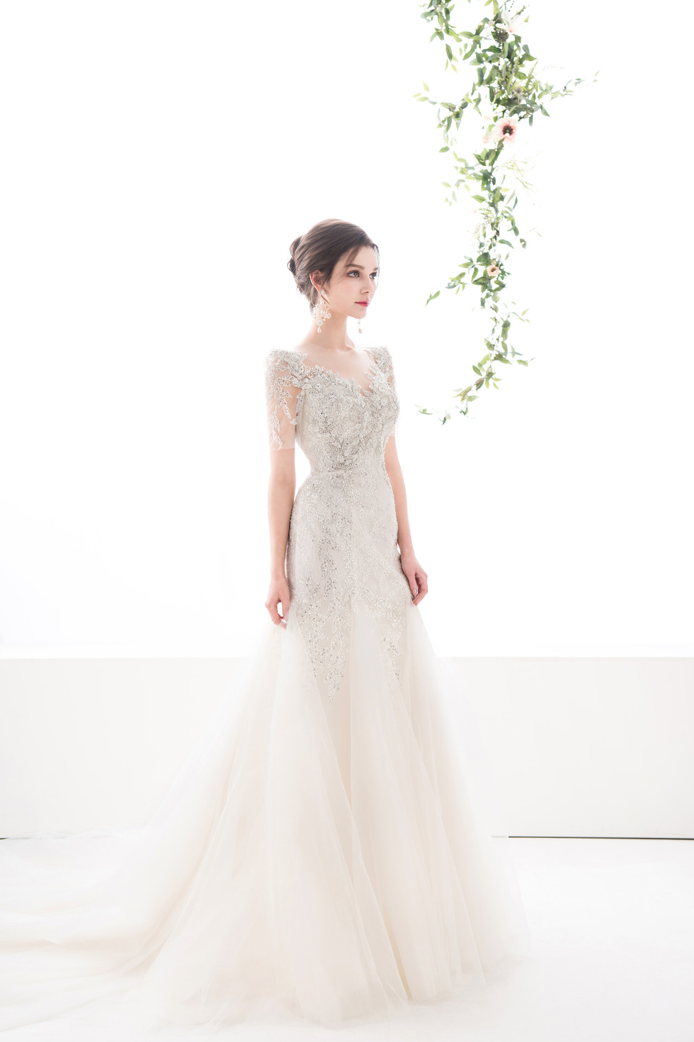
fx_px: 1532
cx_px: 352
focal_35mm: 53
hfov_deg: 25.5
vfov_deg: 37.5
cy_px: 522
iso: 50
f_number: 4.5
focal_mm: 52
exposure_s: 1/125
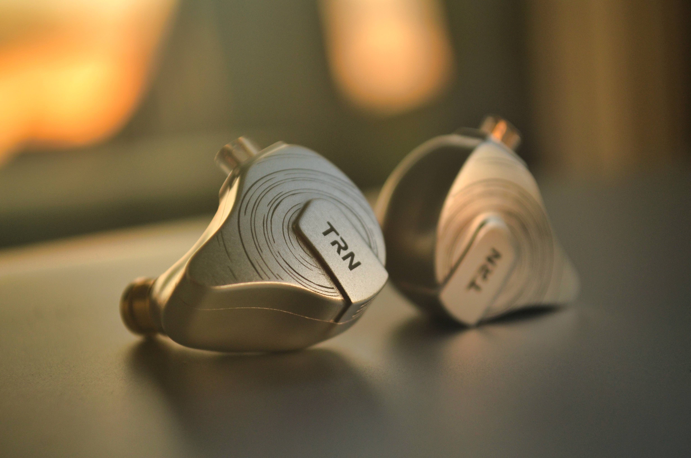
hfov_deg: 24.7
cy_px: 229
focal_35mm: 82
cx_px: 346
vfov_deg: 16.5
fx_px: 1580
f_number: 5.6
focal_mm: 55
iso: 200
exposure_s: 1/250
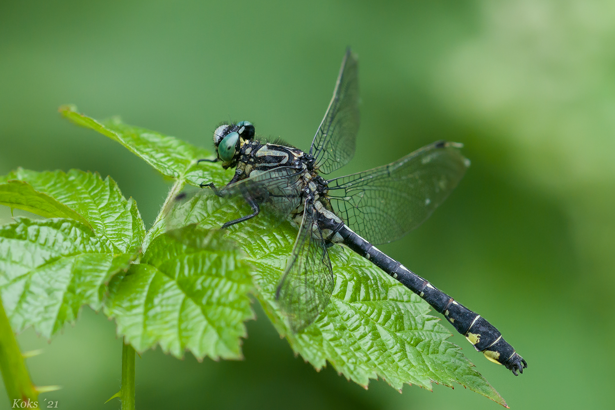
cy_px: 205
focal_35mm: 200
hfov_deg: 10.3
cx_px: 308
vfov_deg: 6.9
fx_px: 3416
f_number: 6.3
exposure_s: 1/400
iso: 800
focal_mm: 200
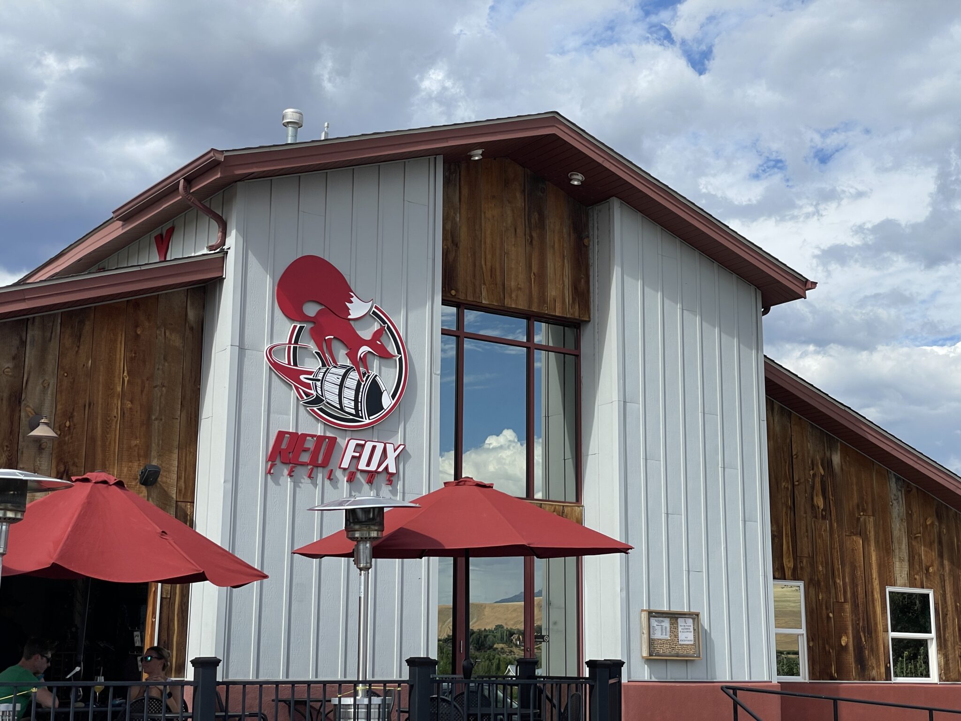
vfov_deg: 28.0
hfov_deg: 36.8
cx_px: 480
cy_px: 360
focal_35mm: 52
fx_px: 1444
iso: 25
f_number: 2
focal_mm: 6
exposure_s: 1/1916
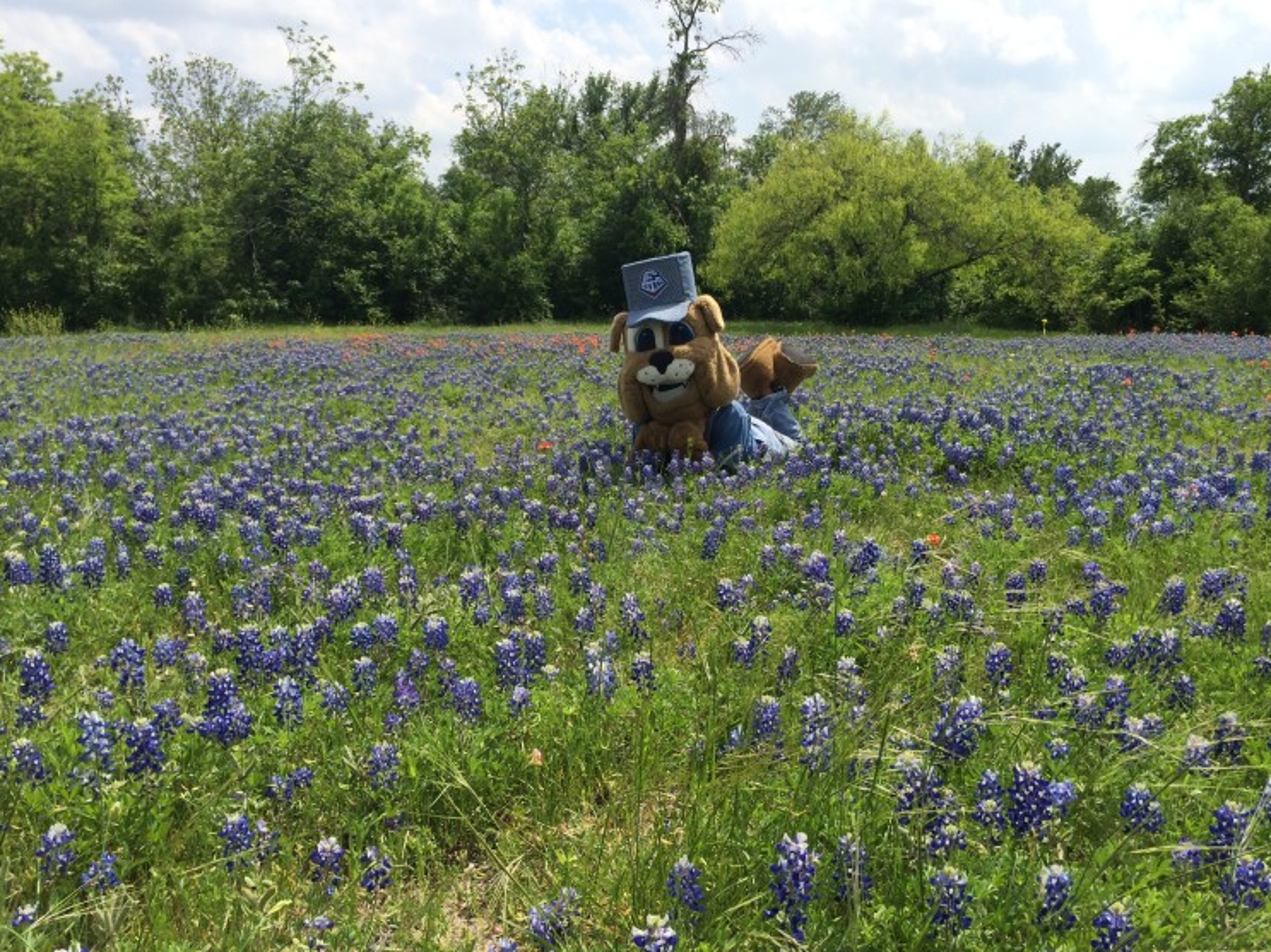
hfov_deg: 58.4
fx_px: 1138
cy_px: 484
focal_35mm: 31
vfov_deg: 45.4
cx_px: 652
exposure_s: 1/2740
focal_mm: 4.12
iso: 40
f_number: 2.2
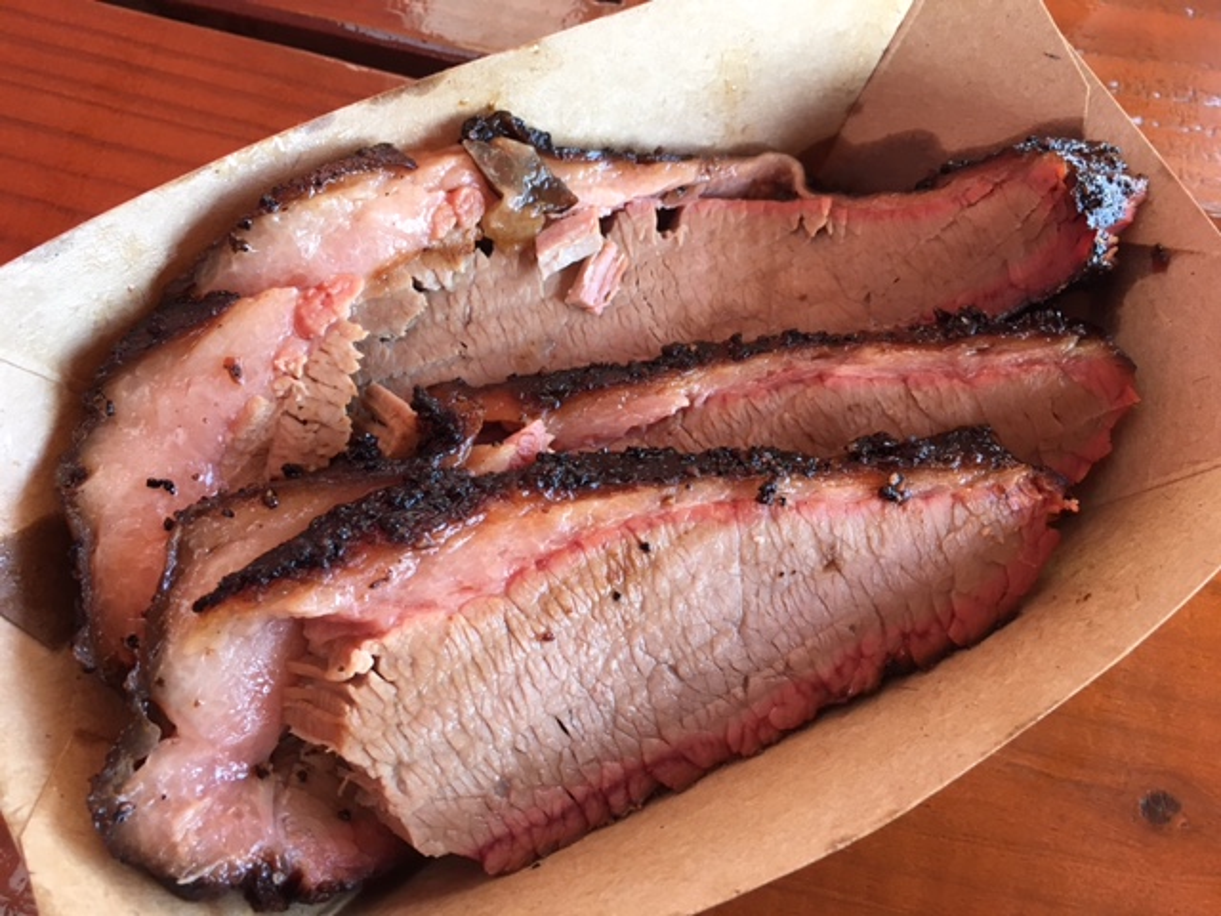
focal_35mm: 29
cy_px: 458
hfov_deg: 61.7
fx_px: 1023
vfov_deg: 48.2
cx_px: 610
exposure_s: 1/30
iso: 32
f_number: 2.2
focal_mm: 4.15
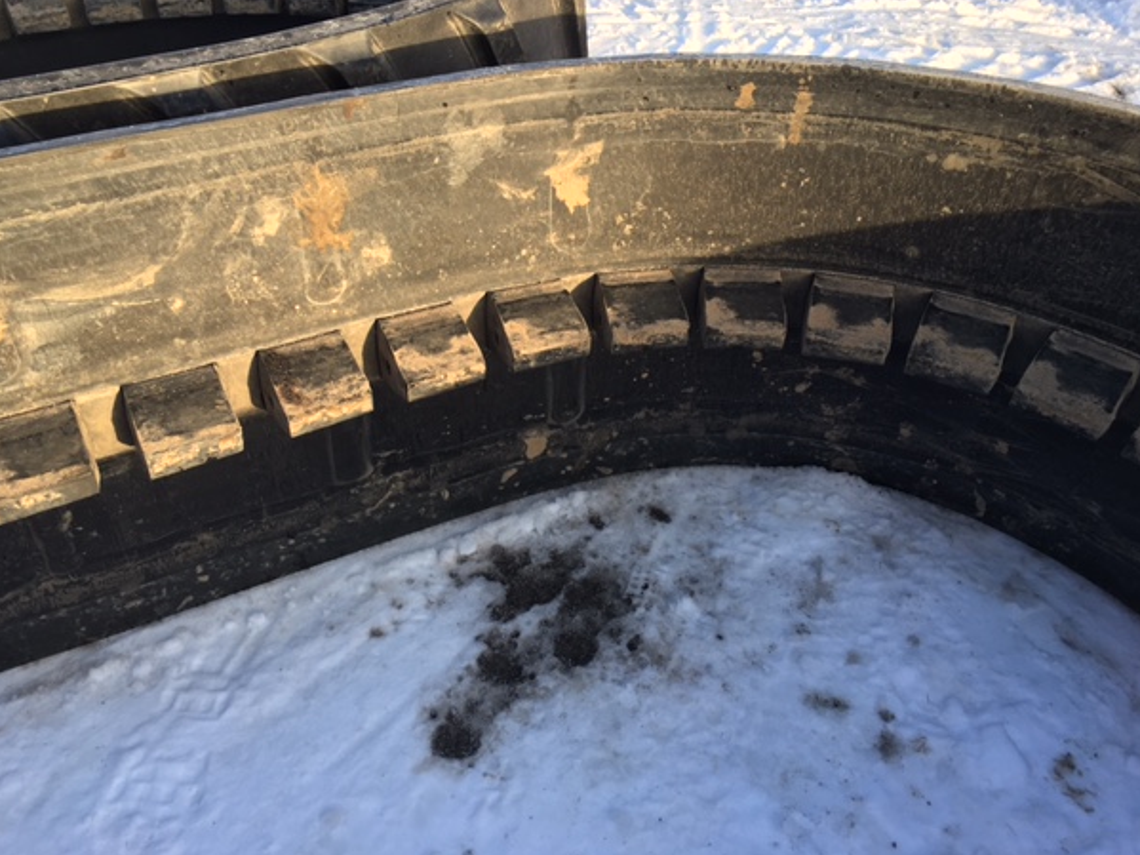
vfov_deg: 45.4
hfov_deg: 58.3
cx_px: 537
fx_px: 1021
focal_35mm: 31
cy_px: 409
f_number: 2.2
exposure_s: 1/223
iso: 25
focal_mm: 4.15
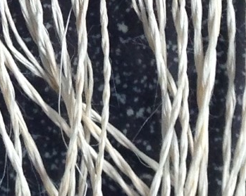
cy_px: -175
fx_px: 1681
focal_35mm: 231
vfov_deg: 6.5
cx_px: -132
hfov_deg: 8.2
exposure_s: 1/120
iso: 64
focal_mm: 4.12
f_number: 2.4
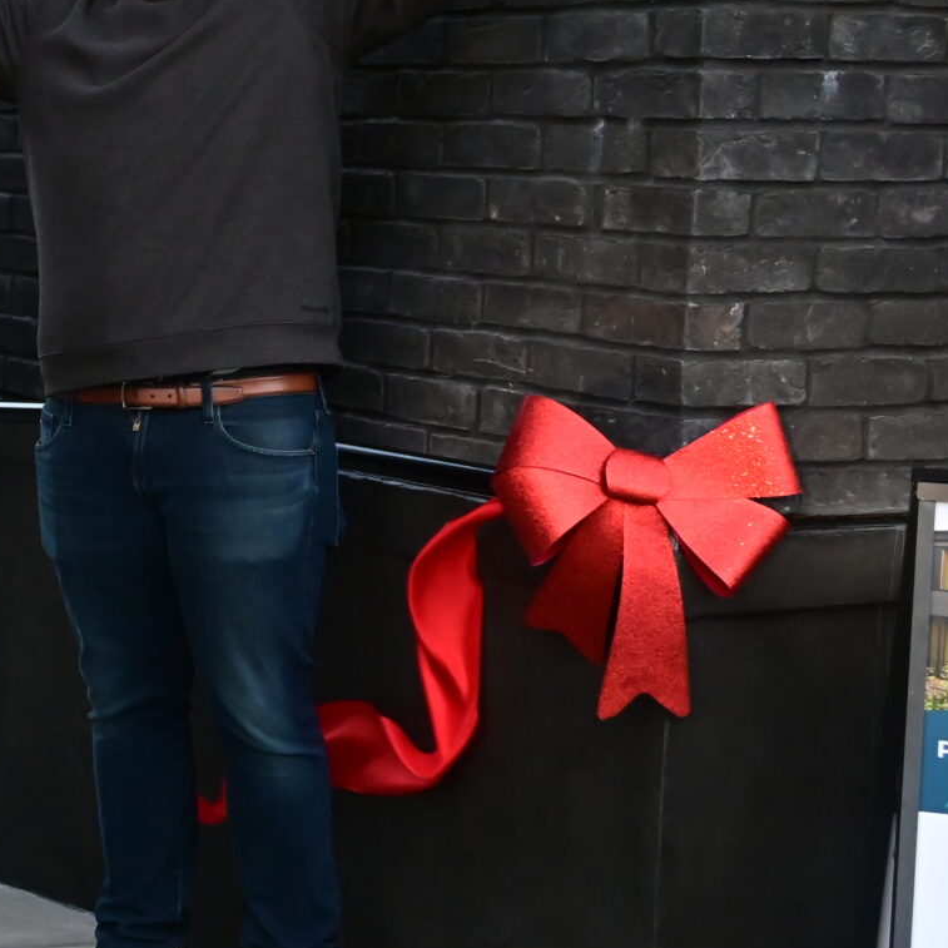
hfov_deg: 16.7
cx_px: -518
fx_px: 2895
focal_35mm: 93
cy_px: 404
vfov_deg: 18.6
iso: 3200
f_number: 9
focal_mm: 32.5
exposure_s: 1/320
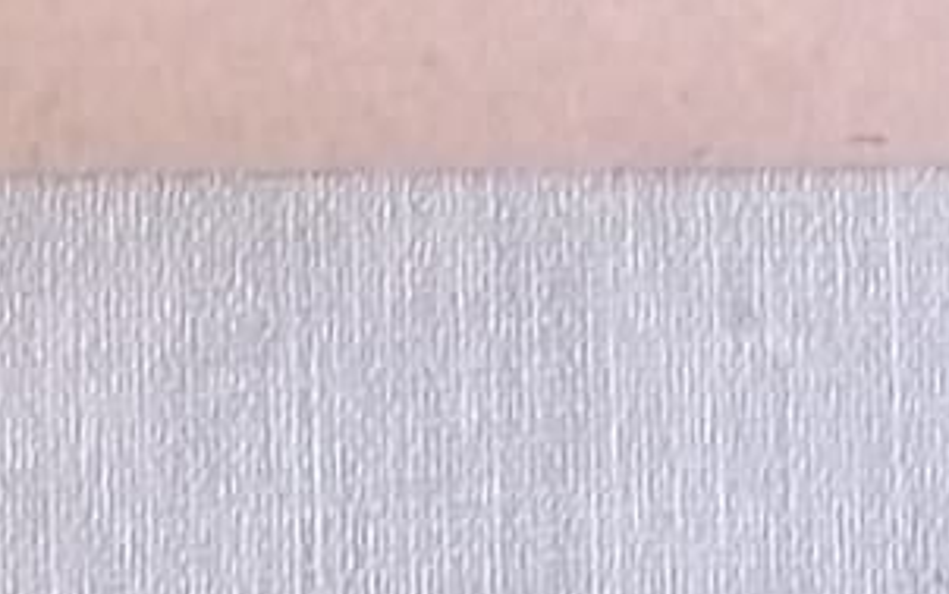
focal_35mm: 259
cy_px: 2404
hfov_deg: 8.1
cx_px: 236
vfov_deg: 4.6
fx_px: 6701
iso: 160
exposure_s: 1/30
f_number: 3.1
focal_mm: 6.5
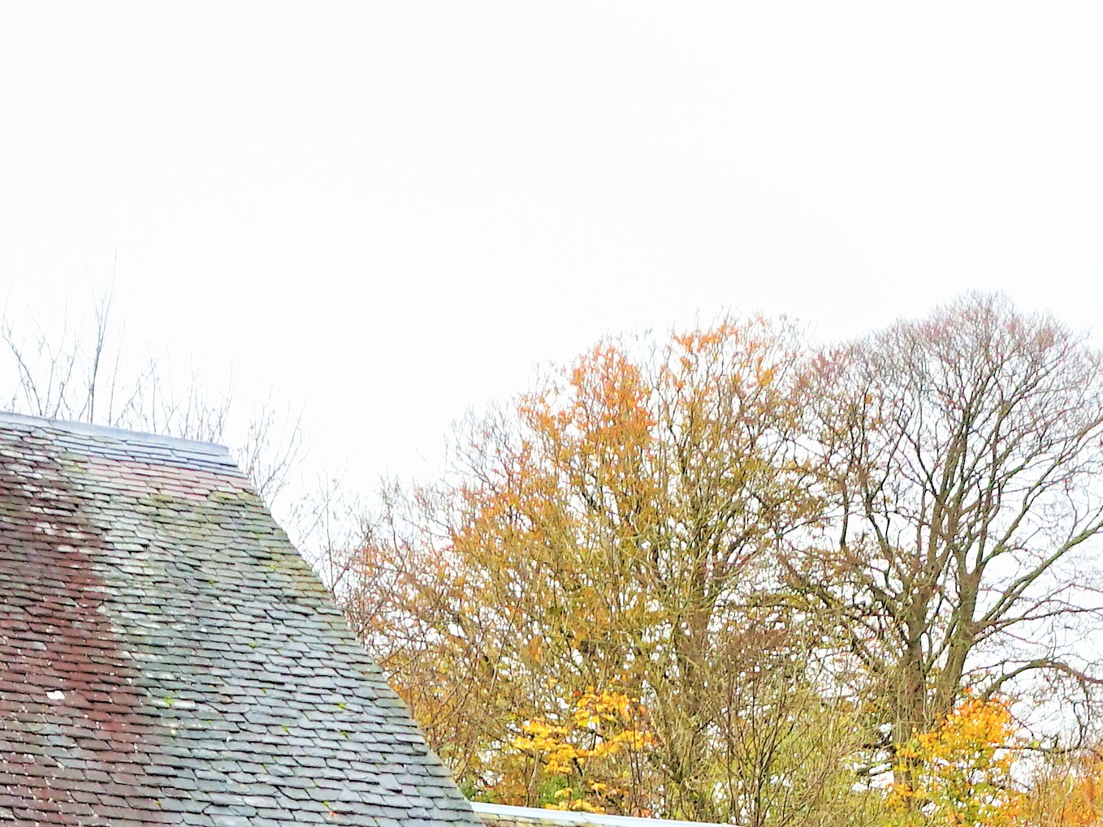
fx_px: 2231
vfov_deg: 20.3
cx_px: 1219
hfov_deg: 25.7
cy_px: 841
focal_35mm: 70
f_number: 4.5
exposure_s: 1/60
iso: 100
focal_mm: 16
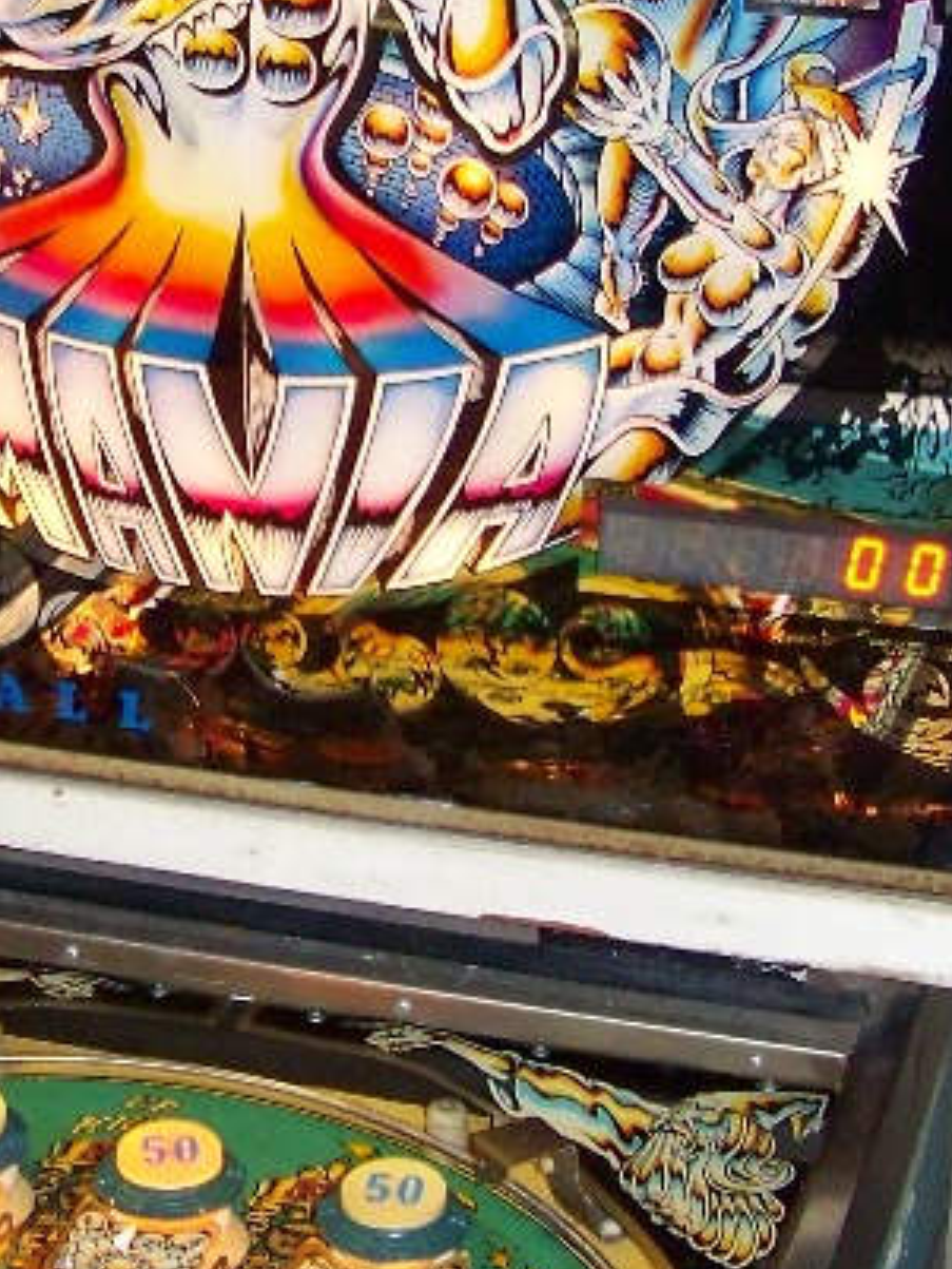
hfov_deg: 16.0
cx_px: 225
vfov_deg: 21.1
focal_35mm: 92
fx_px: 3372
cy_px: 323
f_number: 2.8
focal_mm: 5.85
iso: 200
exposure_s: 1/30
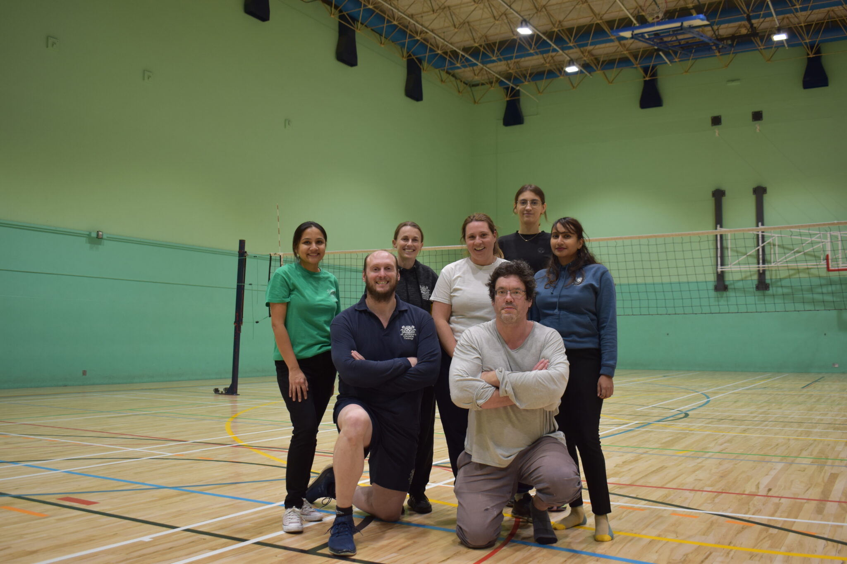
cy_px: 282
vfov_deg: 38.4
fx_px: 812
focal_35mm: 34
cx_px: 424
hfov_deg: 55.1
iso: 400
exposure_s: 1/50
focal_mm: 23
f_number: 4.5
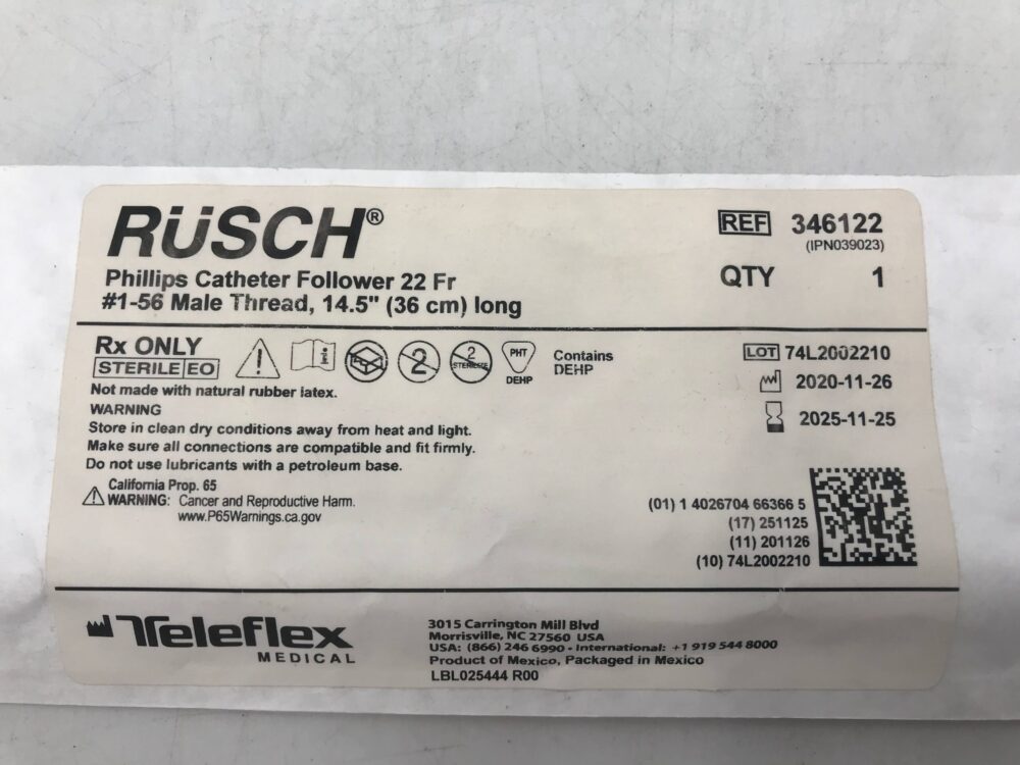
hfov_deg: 63.4
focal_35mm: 28
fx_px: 825
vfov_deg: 49.7
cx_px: 510
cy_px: 382
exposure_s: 1/179
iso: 20
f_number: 1.8
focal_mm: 3.99
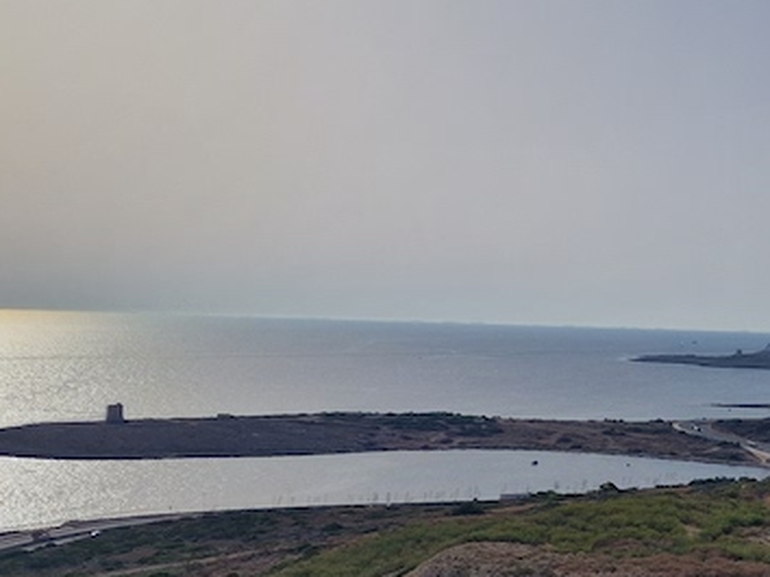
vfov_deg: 22.5
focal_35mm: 65
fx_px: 1445
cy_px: 348
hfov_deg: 28.5
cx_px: 716
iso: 50
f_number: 1.8
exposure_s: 1/7200
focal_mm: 6.4
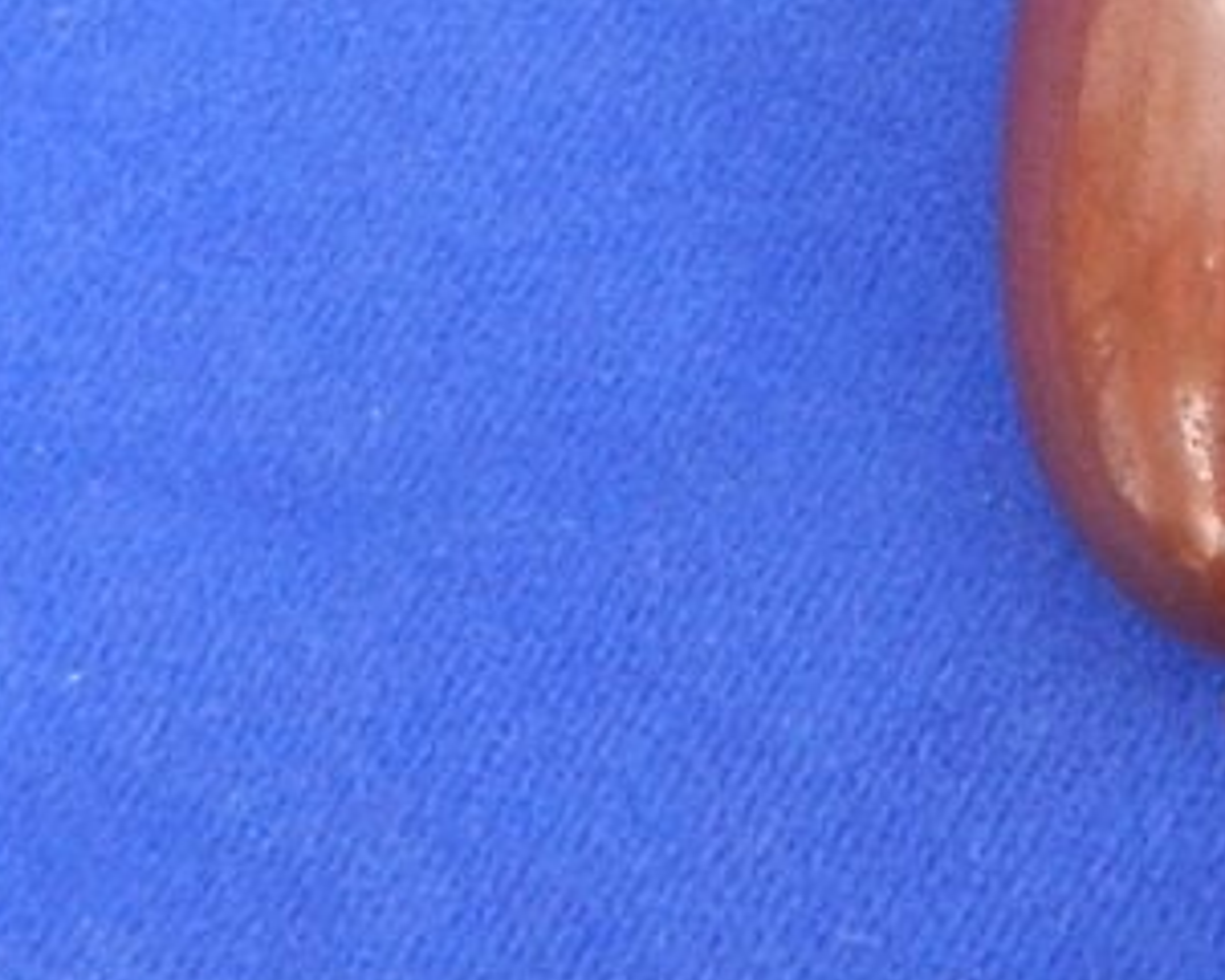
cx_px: 1310
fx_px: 2647
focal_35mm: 73
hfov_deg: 24.5
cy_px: -333
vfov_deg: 19.2
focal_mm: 4
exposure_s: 1/8
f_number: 3
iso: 500
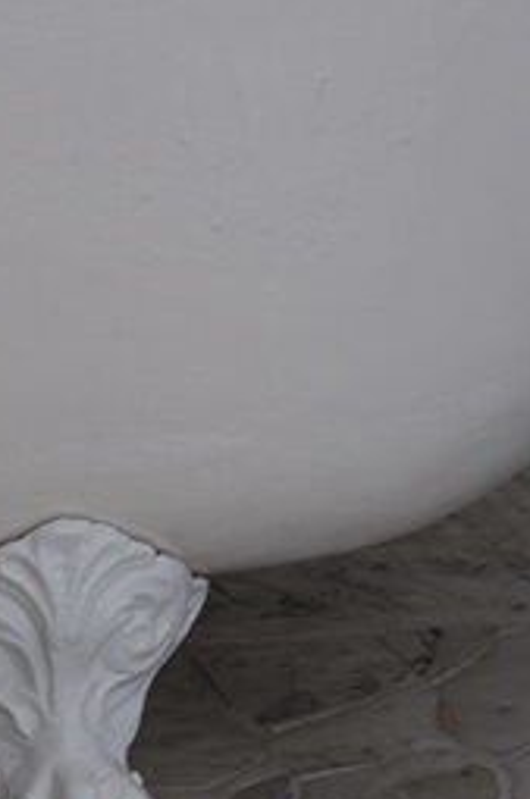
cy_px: -1208
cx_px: 260
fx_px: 6297
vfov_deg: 6.8
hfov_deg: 4.8
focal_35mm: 284
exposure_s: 1/40
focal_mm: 47
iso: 200
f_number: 10
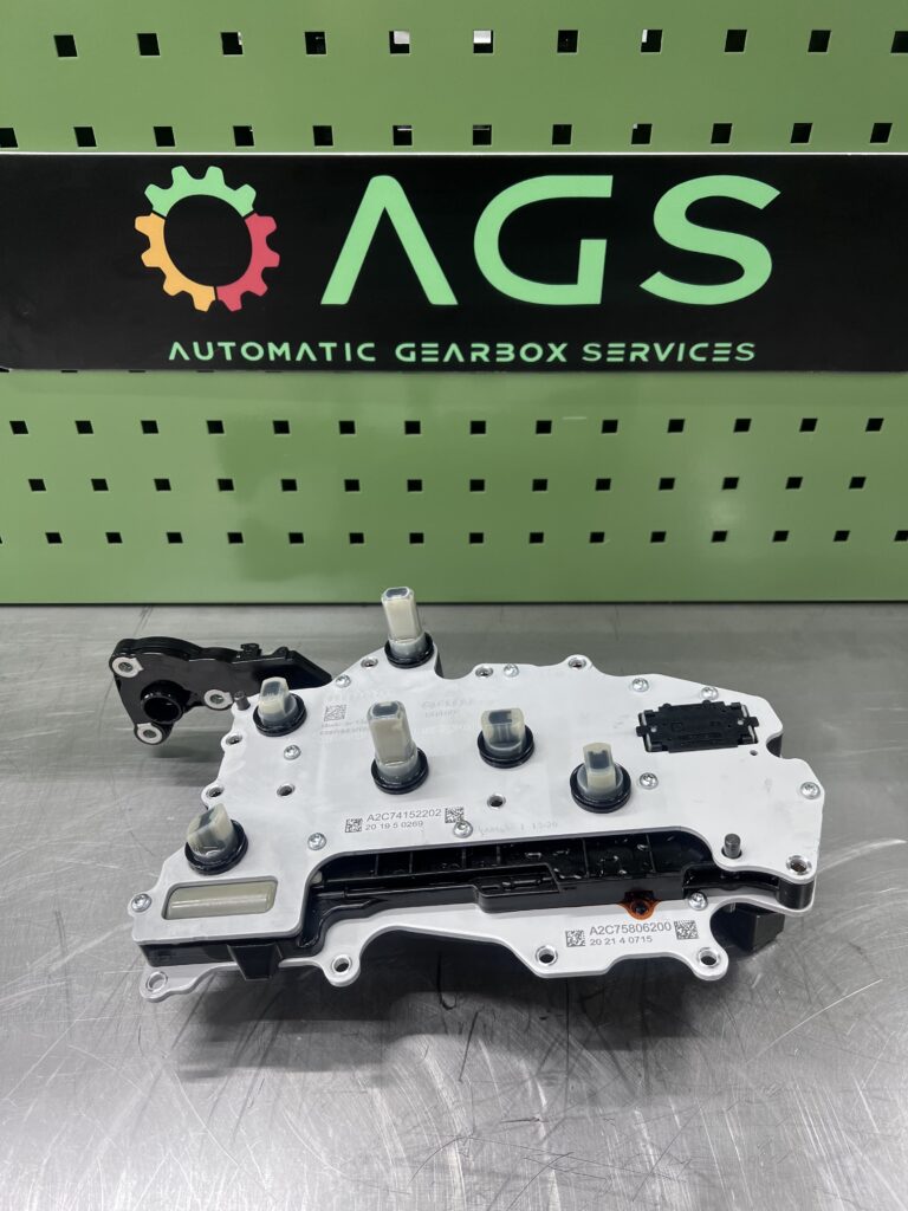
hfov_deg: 53.1
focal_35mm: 26
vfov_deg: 67.3
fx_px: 909
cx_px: 454
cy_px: 606
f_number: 1.5
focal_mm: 5.7
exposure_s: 1/100
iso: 100
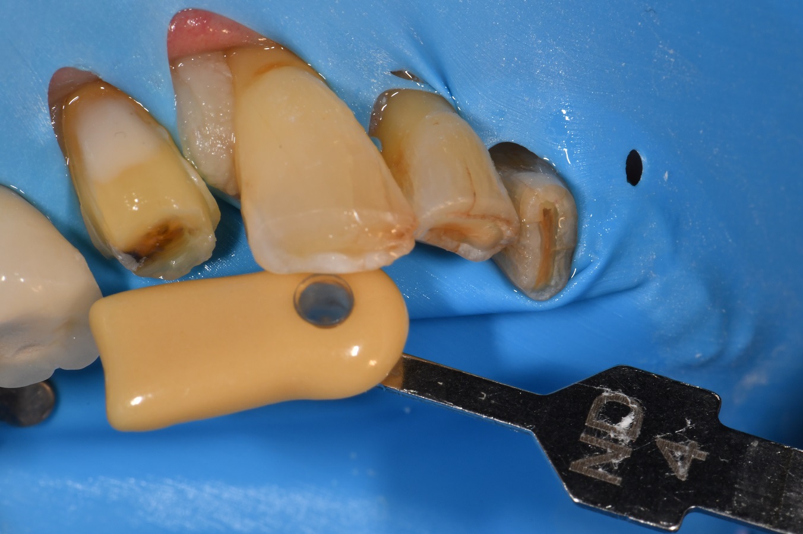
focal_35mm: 157
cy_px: 267
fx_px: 3500
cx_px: 402
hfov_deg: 13.1
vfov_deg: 8.7
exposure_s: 1/160
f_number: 32
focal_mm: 105
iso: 200
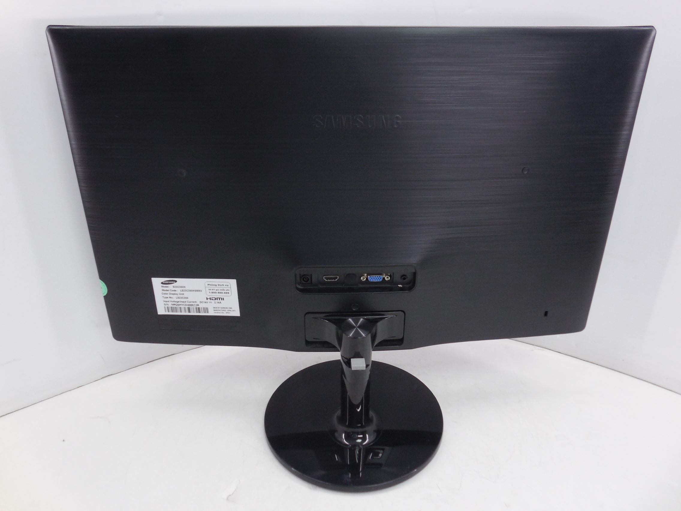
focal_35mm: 26
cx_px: 340
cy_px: 256
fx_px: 511
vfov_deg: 53.1
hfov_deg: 67.3
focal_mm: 4.6
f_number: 3.5
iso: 250
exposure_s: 1/30
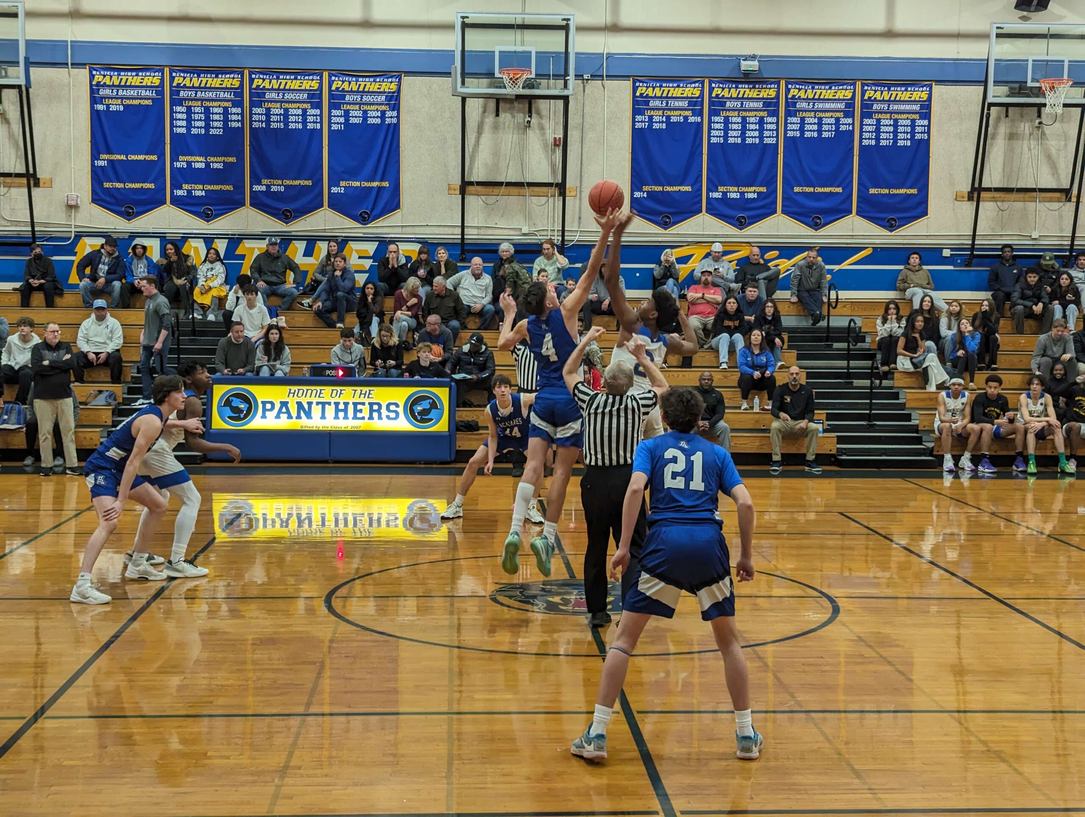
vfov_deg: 30.3
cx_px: 542
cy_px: 408
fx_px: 1507
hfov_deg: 39.6
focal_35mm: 48
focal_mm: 6.81
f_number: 1.85
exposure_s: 1/201
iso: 193
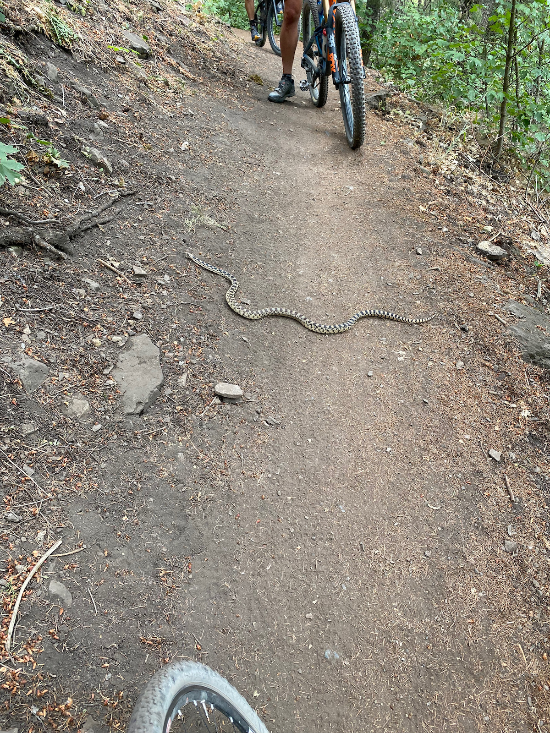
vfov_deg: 67.3
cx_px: 275
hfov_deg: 53.1
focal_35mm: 26
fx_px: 551
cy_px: 366
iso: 80
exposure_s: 1/121
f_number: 1.8
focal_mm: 4.25
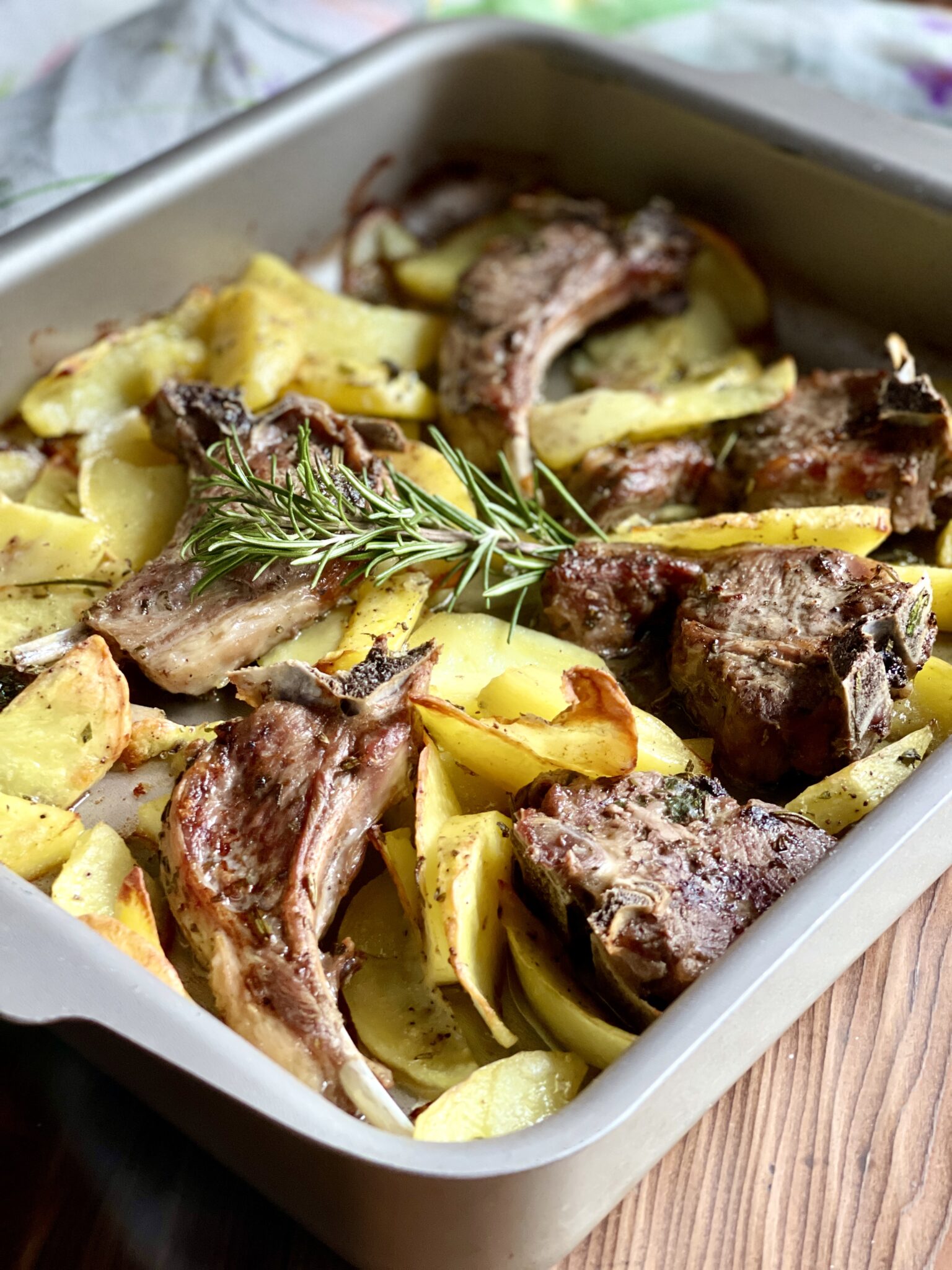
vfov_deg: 30.3
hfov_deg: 22.9
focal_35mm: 64
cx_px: 476
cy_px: 635
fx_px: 2347
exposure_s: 1/90
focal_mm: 7.5
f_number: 2.2
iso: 250
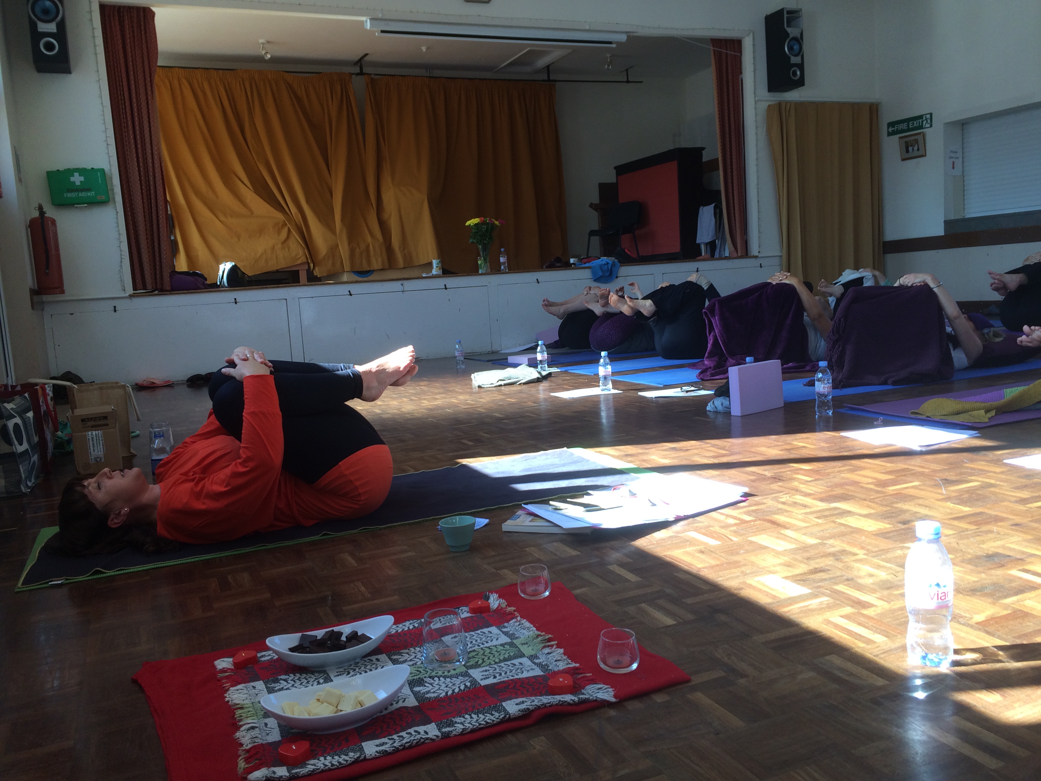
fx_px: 872
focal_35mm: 29
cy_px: 390
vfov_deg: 48.2
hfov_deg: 61.7
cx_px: 520
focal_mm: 4.15
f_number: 2.2
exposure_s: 1/127
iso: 32
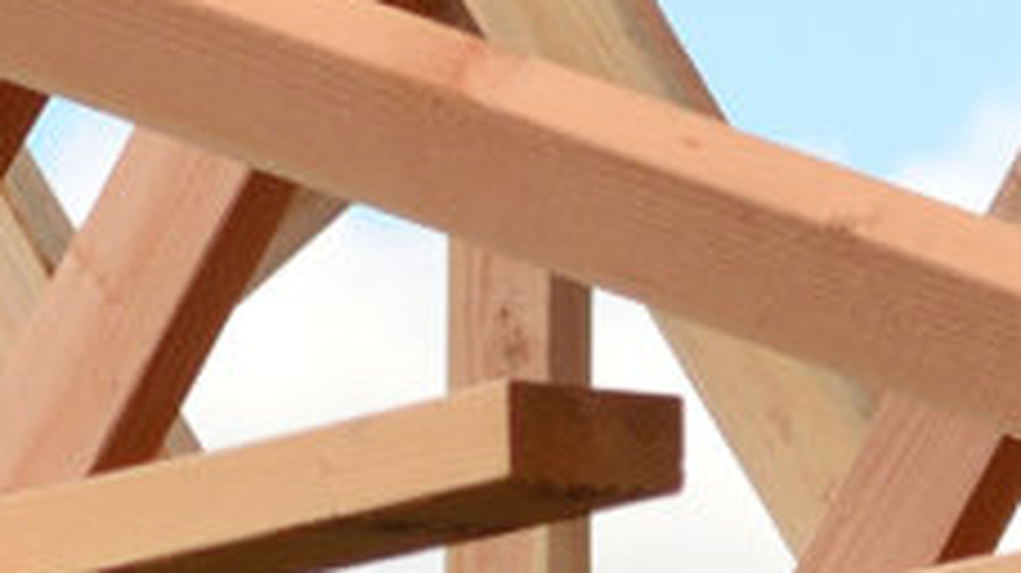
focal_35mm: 1087
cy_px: -1050
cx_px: -1424
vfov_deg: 1.1
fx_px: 29414
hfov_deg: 2.0
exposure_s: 1/250
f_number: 7.1
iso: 100
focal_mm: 92
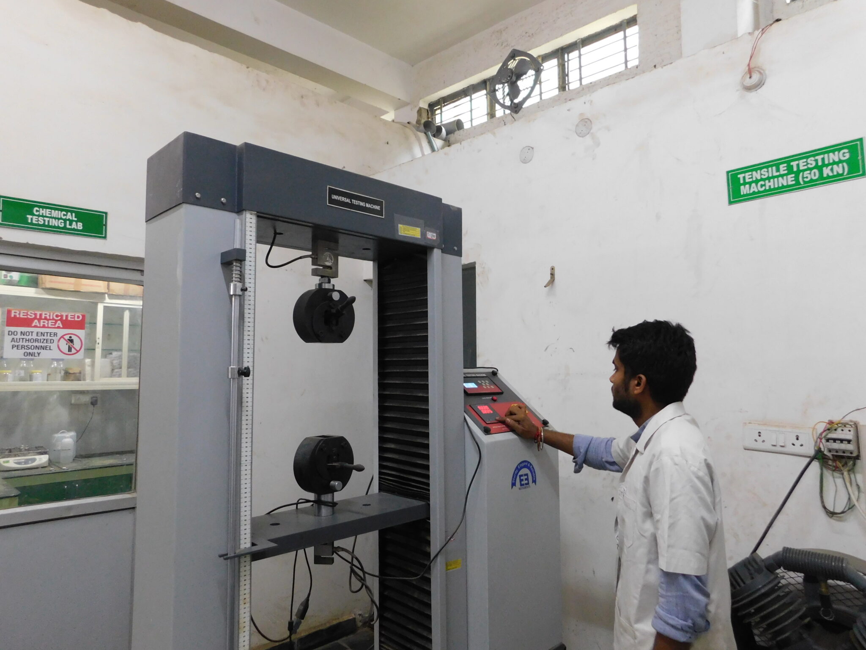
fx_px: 575
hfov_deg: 73.9
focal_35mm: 23
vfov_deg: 58.9
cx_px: 433
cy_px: 325
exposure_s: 1/20
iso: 400
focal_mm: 4
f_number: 3
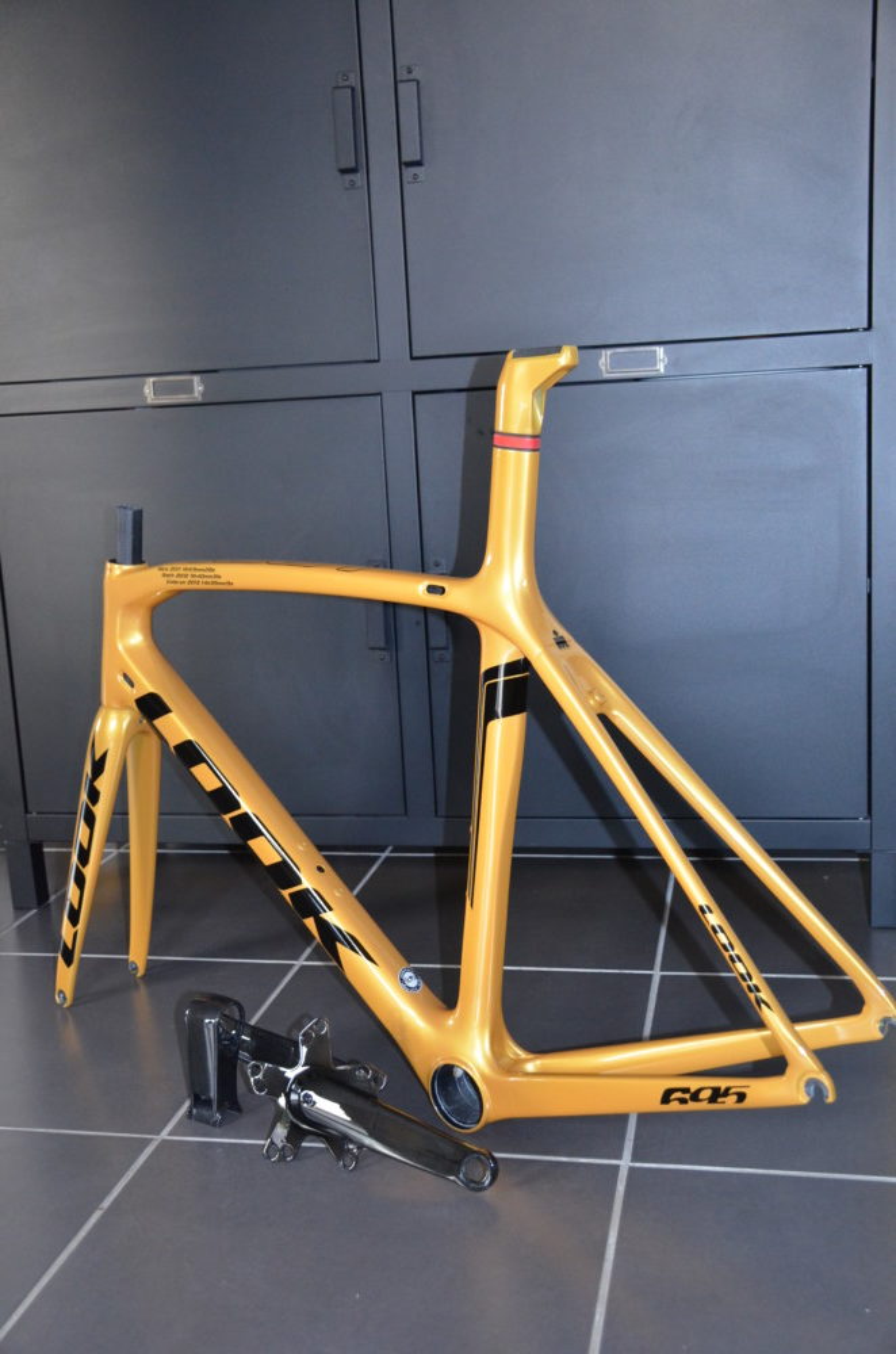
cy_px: 677
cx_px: 448
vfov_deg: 49.6
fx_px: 1463
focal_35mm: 39
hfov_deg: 34.1
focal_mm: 26
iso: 1600
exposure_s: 1/60
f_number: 3.8
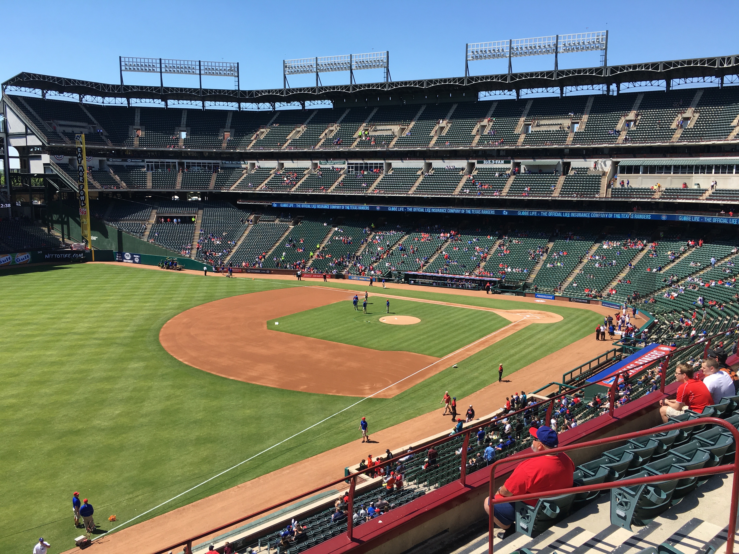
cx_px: 370
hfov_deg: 61.7
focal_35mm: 29
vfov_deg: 48.2
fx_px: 619
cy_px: 277
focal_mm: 4.15
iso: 25
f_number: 2.2
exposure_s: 1/1282
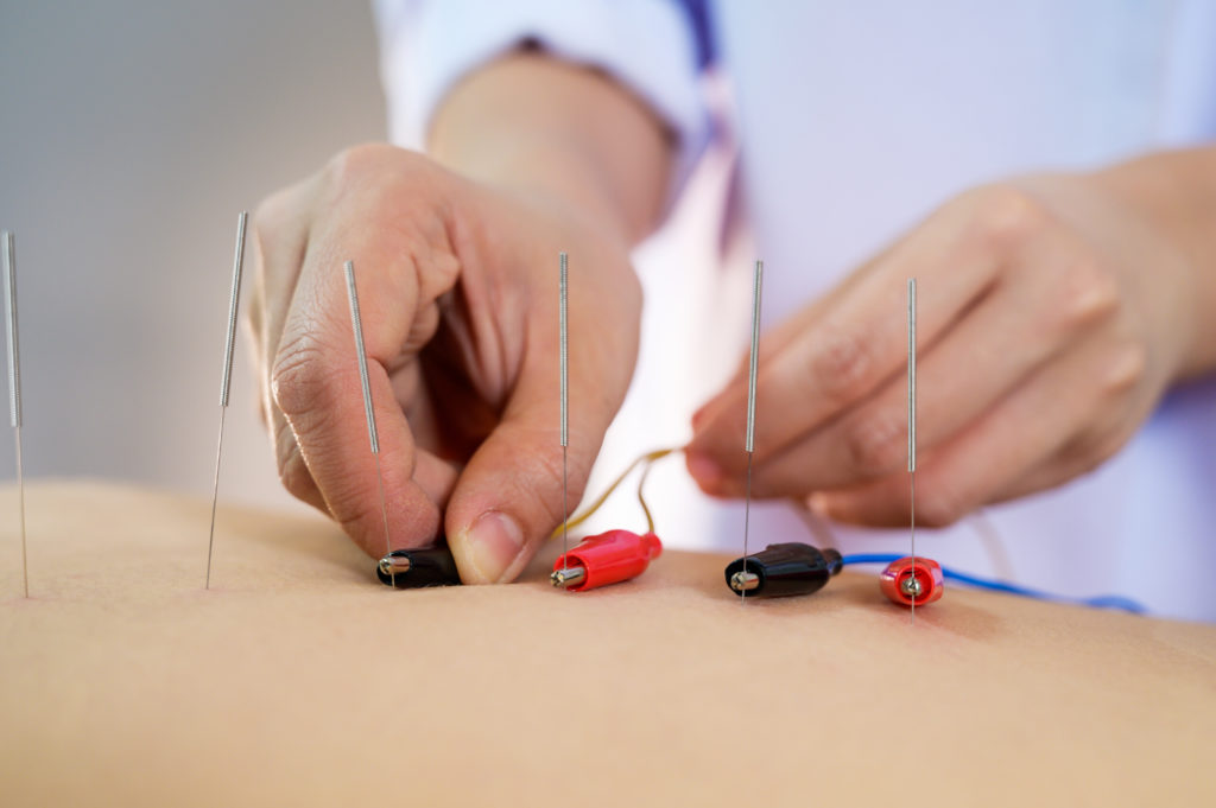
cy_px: 404
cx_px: 608
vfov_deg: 26.9
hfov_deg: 39.6
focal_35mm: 50
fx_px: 1687
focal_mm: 50
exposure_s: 1/60
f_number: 4.5
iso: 500
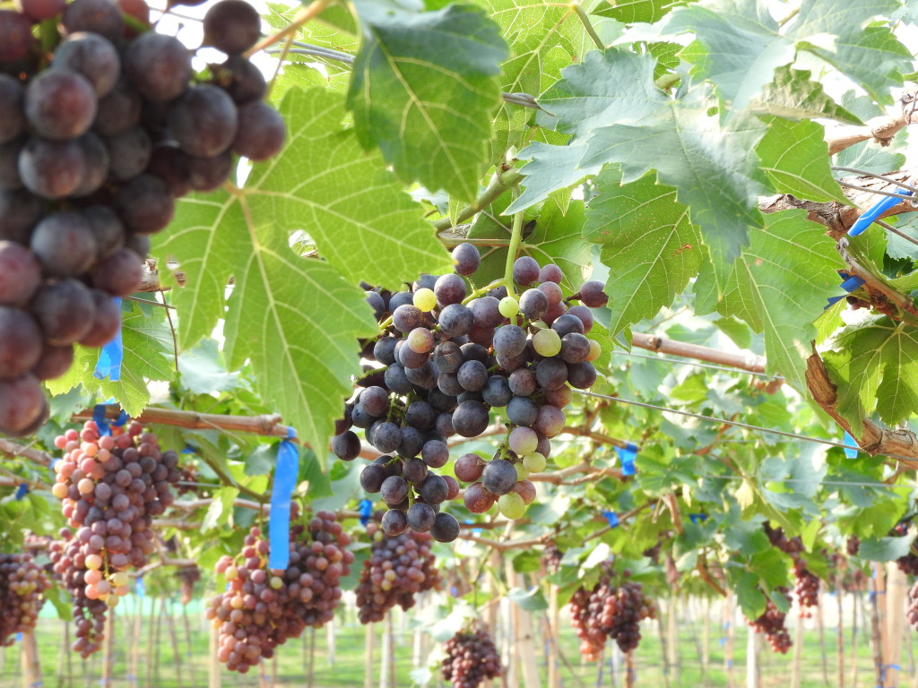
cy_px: 344
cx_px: 459
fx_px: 2122
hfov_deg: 24.4
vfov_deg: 18.4
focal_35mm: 80
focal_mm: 14.3
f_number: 5.6
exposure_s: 1/60
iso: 140
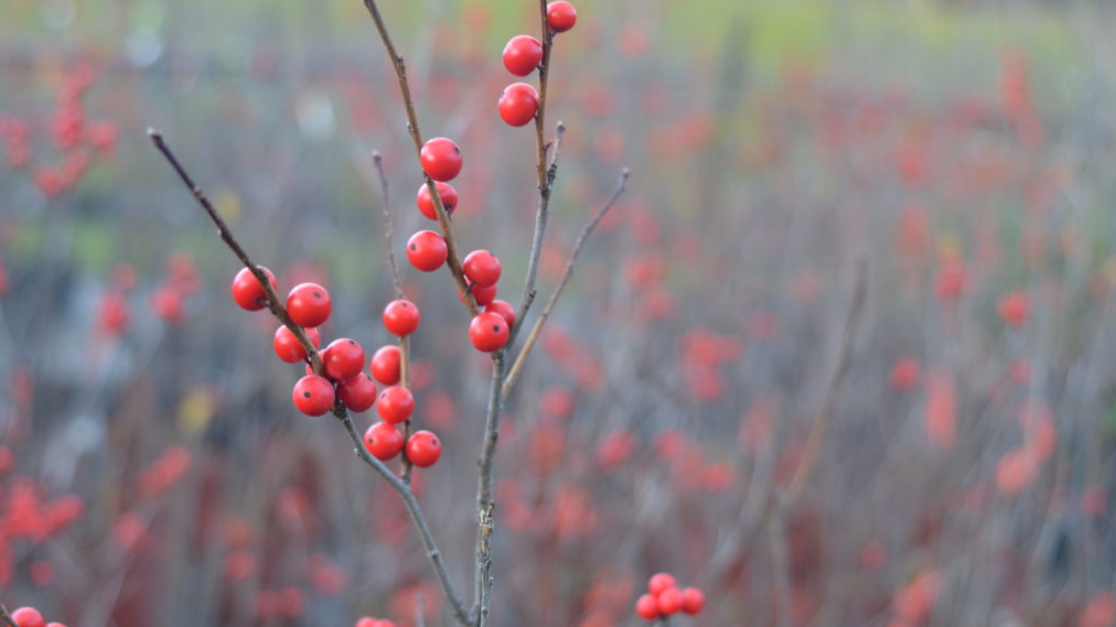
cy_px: 268
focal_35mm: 56
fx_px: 1643
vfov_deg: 21.6
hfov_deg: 37.5
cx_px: 552
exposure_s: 1/80
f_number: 4.5
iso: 125
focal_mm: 35
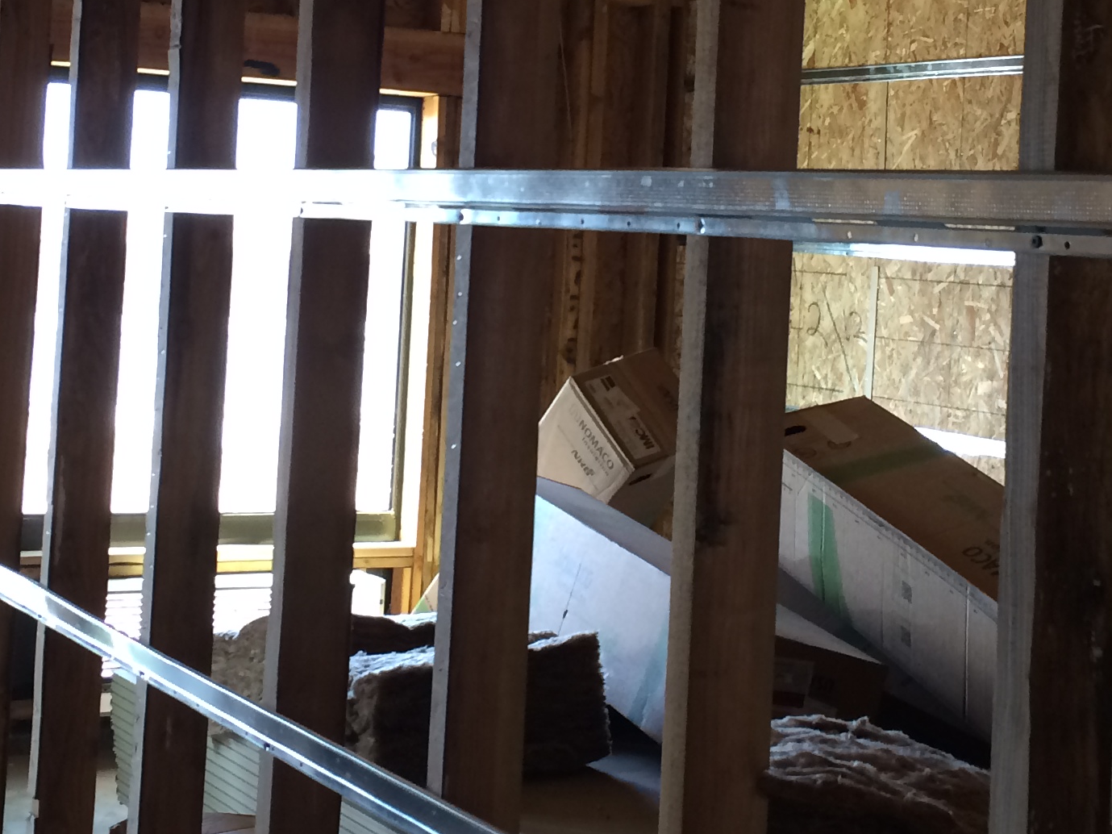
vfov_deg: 20.6
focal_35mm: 71
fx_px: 2281
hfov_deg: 27.4
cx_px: 554
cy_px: 207
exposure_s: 1/30
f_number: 2.2
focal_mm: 4.12
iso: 50
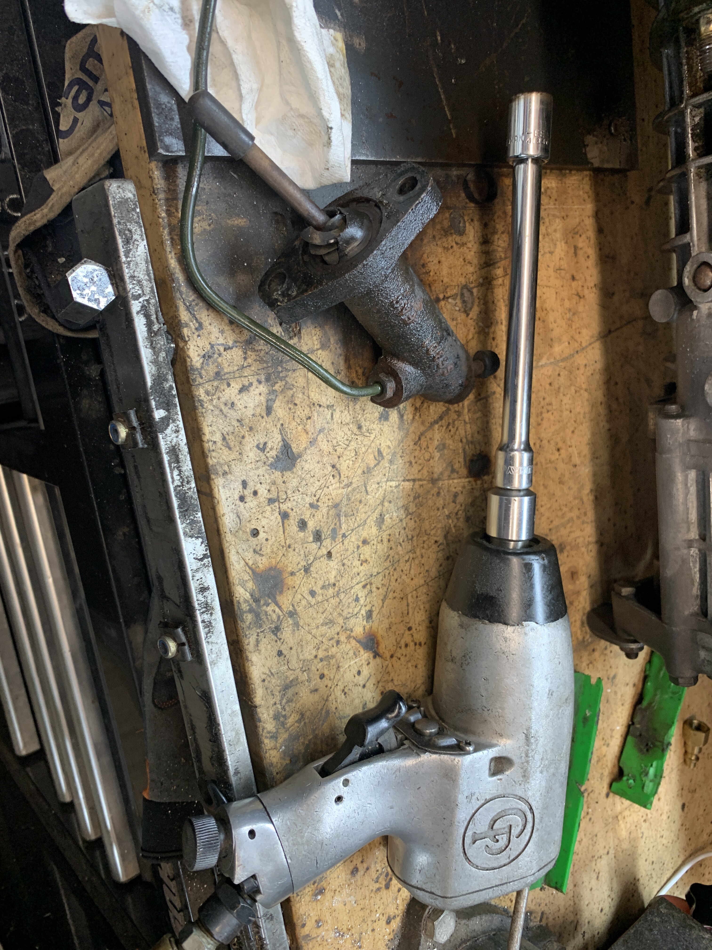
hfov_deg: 53.1
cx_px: 356
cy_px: 475
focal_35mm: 26
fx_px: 713
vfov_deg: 67.3
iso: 80
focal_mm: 4.25
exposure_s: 1/60
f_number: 1.8
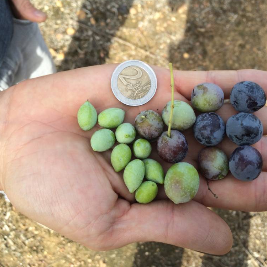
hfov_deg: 47.2
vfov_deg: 47.2
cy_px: 132
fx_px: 305
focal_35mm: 35
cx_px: 141
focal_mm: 4.15
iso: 32
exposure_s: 1/494
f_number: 2.2
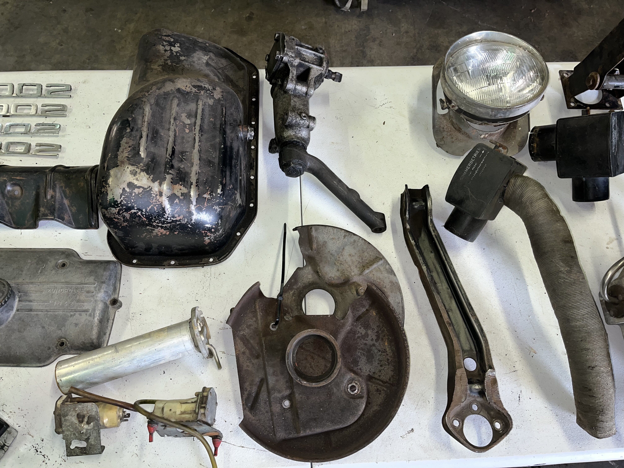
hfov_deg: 67.3
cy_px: 234
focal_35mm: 26
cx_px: 312
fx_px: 469
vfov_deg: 53.1
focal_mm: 5.1
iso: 40
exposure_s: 1/30
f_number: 1.6
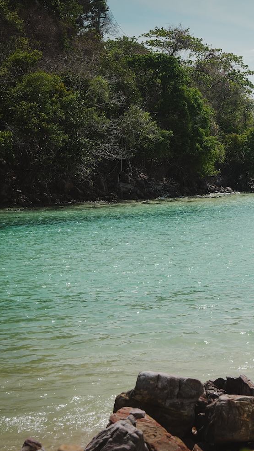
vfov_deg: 30.1
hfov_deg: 16.7
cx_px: 277
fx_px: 838
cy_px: 226
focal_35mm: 70
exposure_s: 1/3200
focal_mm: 44
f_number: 4
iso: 200
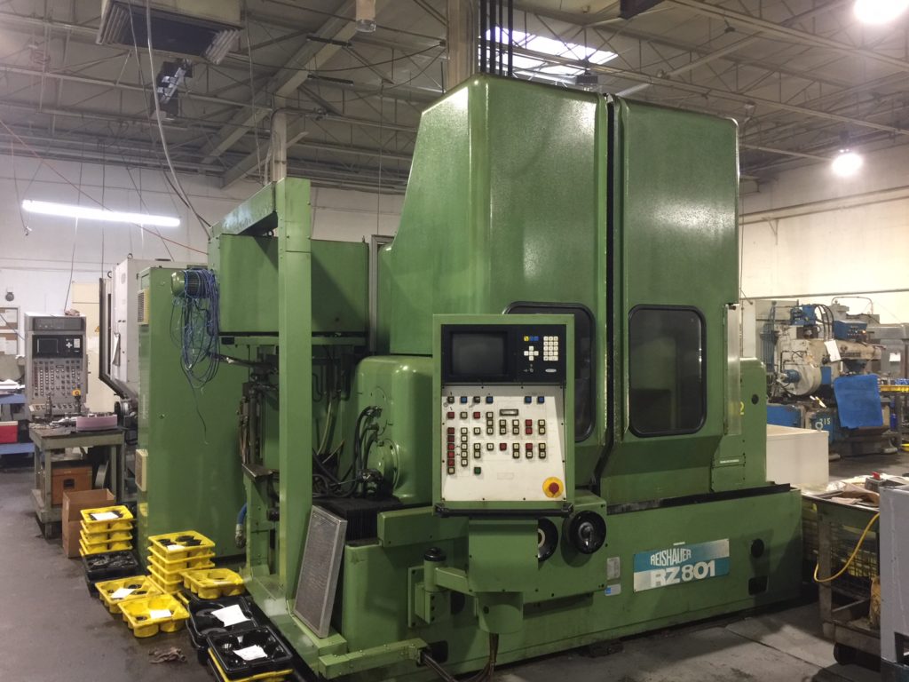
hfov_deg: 61.7
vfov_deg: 48.2
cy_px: 341
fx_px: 762
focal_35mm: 29
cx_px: 454
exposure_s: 1/15
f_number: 2.2
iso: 80
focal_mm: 4.15
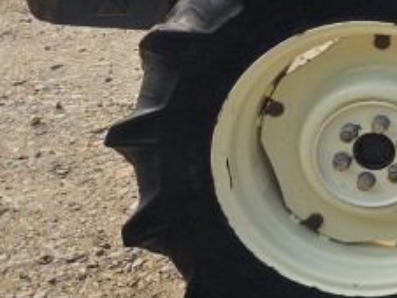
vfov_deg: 13.1
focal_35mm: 104
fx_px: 1194
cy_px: -216
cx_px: 871
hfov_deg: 14.5
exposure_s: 1/1567
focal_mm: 5.4
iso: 32
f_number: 1.8
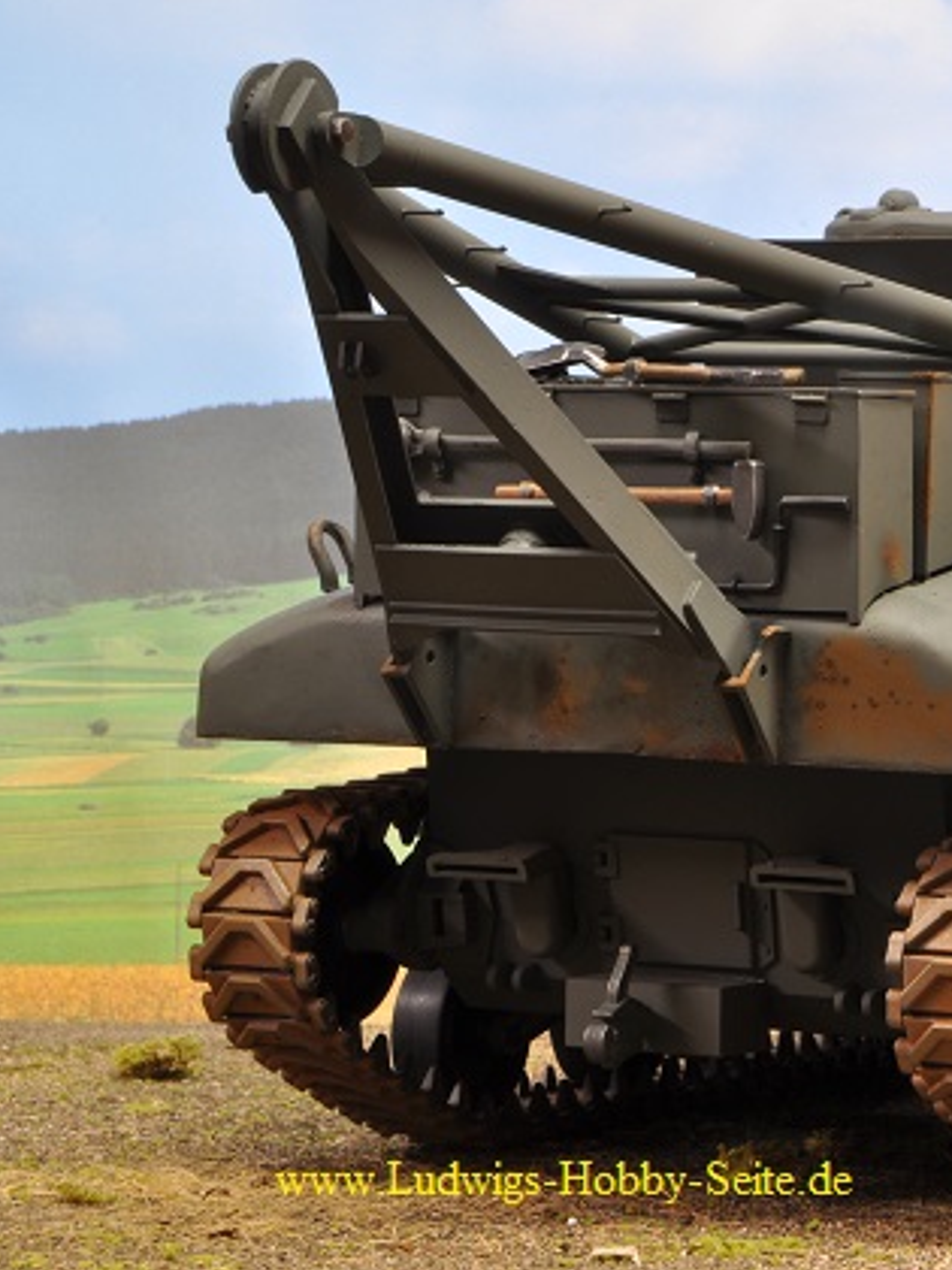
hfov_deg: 10.3
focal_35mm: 144
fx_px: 5271
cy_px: 626
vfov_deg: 13.7
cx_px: 895
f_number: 29
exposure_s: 4
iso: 200
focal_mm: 65
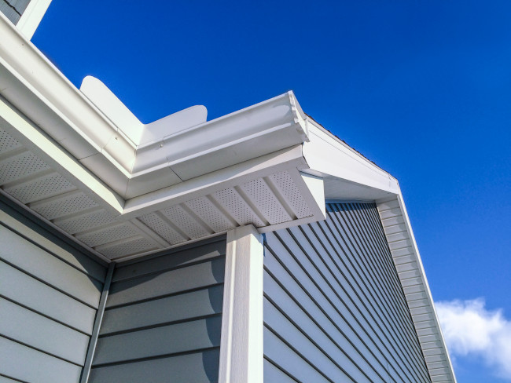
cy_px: 192
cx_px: 256
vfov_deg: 48.3
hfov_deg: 61.6
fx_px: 428
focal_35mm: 29
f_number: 2.2
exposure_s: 1/1900
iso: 32
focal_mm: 4.15
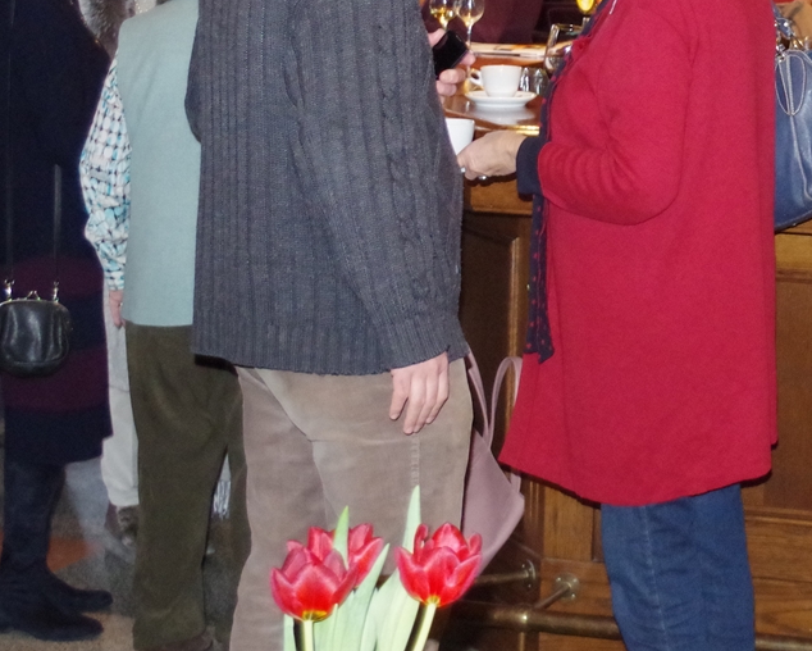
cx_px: 952
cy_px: -41
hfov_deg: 17.9
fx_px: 2453
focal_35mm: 102
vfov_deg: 14.8
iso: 3200
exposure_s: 1/60
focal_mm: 28
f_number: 4.5
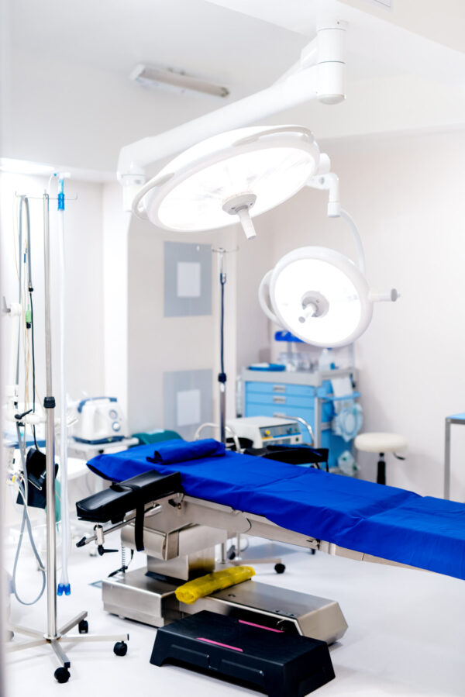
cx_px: 232
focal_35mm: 50
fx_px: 968
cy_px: 348
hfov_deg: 27.0
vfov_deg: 39.6
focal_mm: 50
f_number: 1.8
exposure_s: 1/160
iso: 320
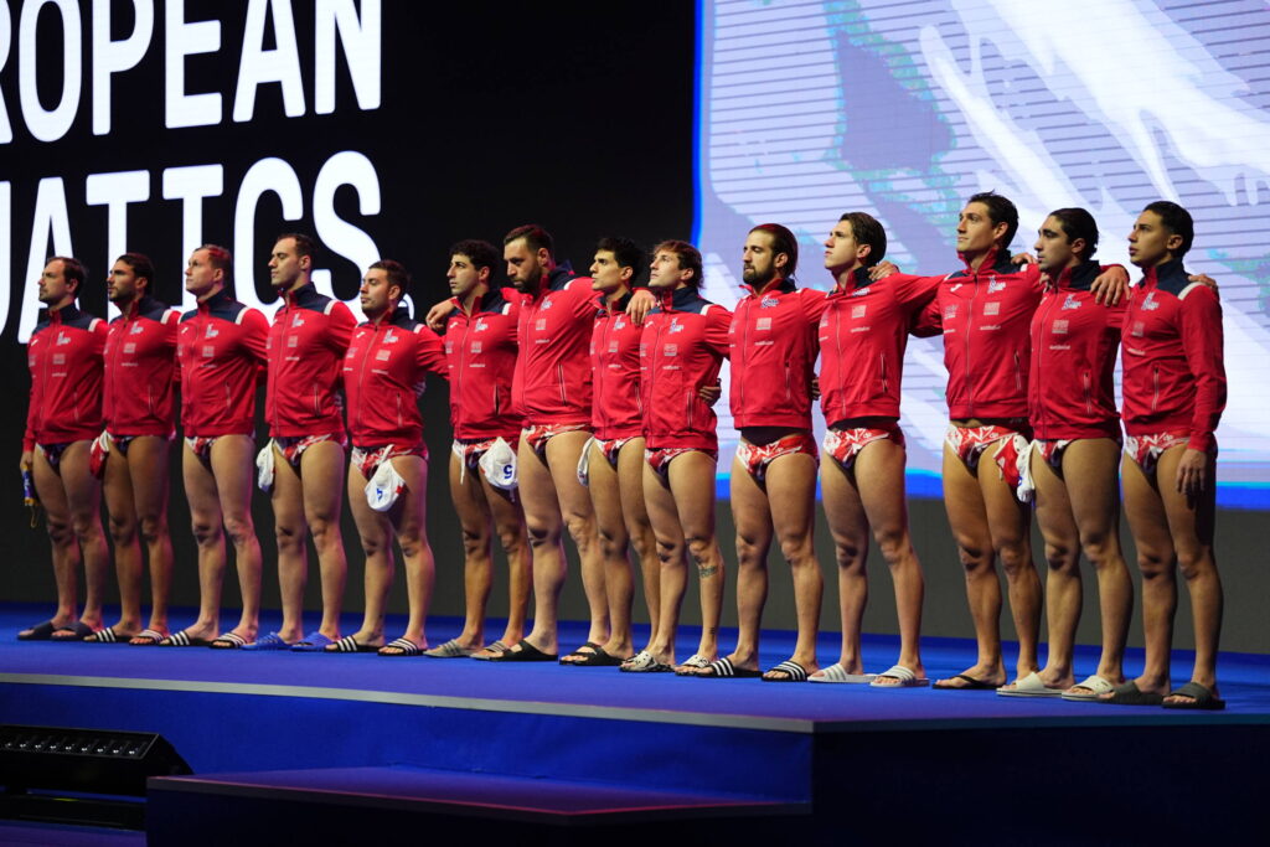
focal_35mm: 122
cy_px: 424
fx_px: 4304
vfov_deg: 11.2
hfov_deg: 16.8
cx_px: 635
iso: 1600
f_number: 2
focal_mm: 122
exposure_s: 1/1600
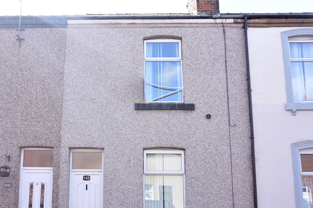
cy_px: 124
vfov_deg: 31.8
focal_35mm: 42
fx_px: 365
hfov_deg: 45.9
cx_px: 110
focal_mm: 16
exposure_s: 1/320
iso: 100
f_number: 4
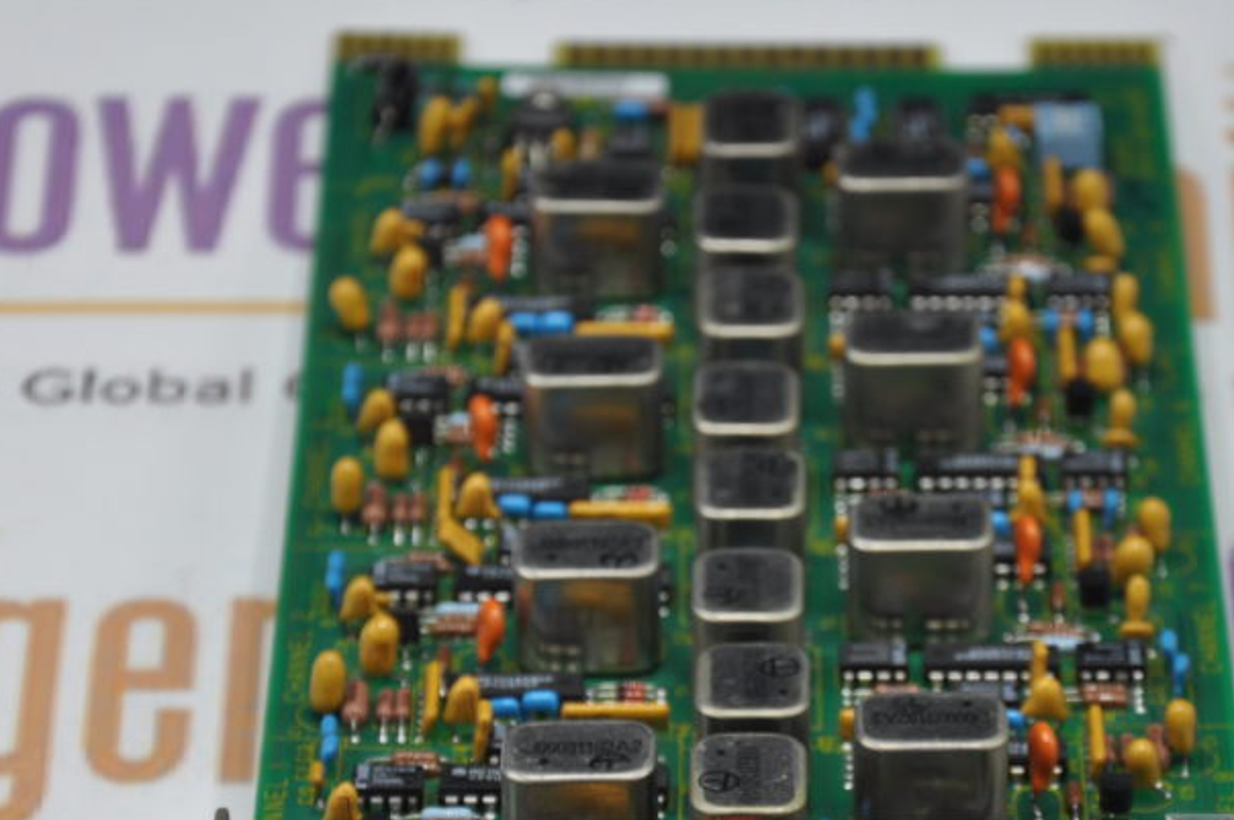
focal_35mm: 234
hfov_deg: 8.8
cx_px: 805
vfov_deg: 5.9
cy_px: 636
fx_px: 8010
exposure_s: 1/160
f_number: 6.3
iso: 200
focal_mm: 92
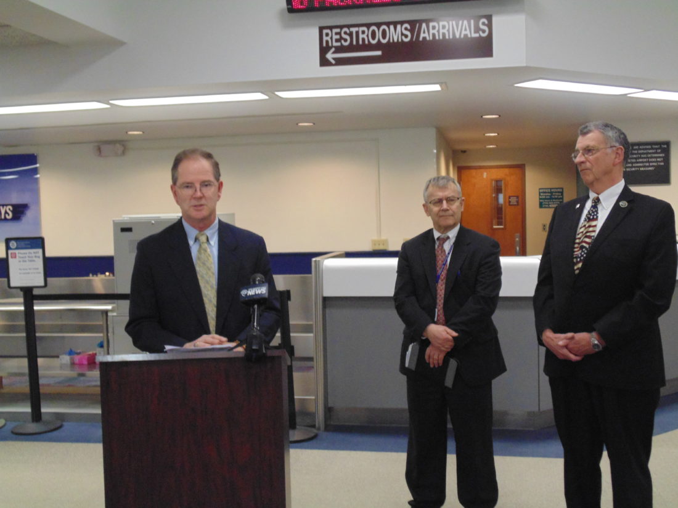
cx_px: 339
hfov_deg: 45.8
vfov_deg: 35.1
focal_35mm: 41
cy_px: 254
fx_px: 803
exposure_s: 1/25
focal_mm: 7.4
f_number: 3.6
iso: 400
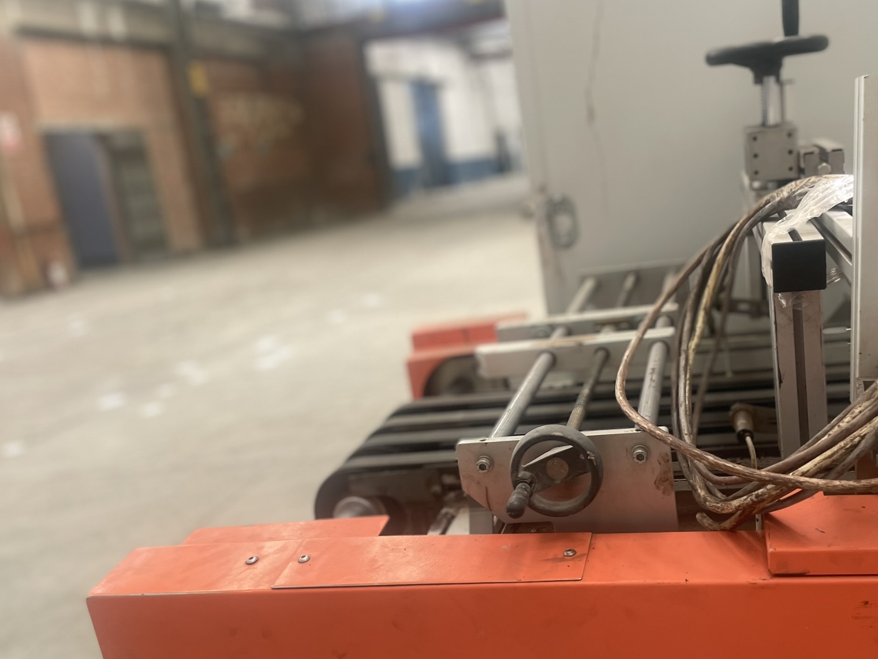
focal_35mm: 35
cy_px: 373
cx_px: 513
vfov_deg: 40.6
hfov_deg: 52.4
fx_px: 888
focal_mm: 4.2
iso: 50
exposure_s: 1/121
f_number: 1.6
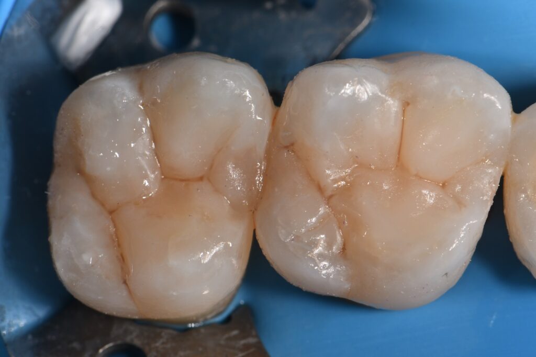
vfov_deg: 8.7
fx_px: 2337
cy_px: 178
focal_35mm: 157
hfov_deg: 13.1
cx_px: 268
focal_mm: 105
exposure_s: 1/160
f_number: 32
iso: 200
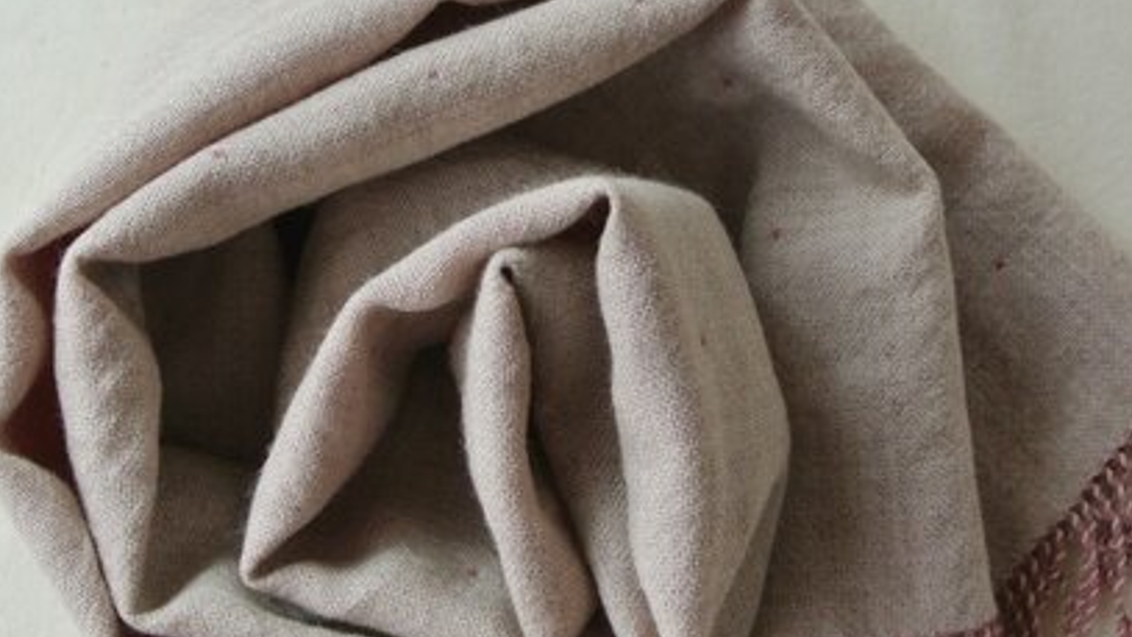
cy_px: 403
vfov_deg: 18.2
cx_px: 567
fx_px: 1981
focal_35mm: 66
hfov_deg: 31.9
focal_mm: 15.1
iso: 360
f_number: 4.2
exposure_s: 1/125
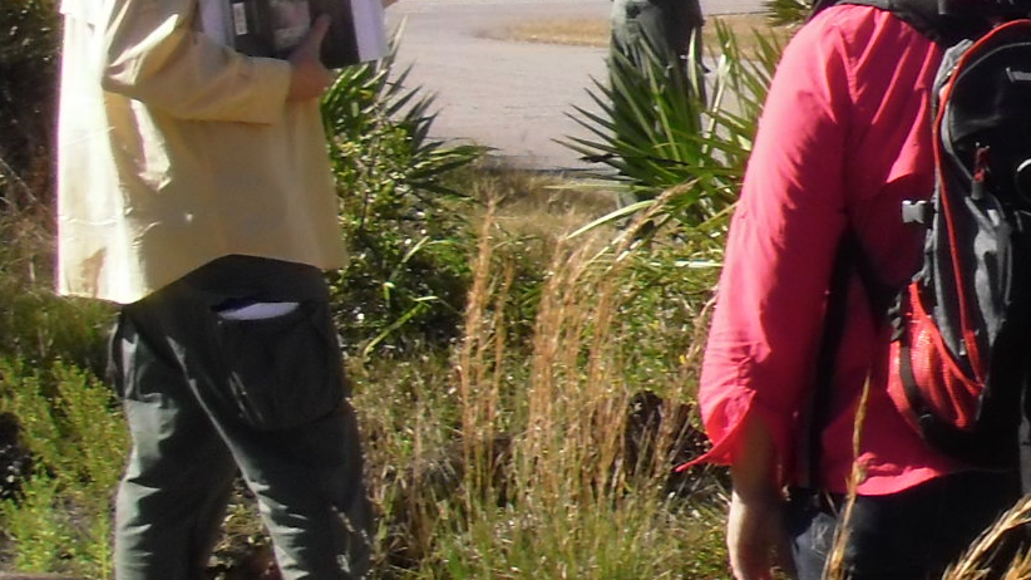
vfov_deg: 9.4
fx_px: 3526
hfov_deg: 15.8
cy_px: 196
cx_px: 1341
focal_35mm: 129
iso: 100
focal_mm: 6.7
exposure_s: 1/200
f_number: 6.6
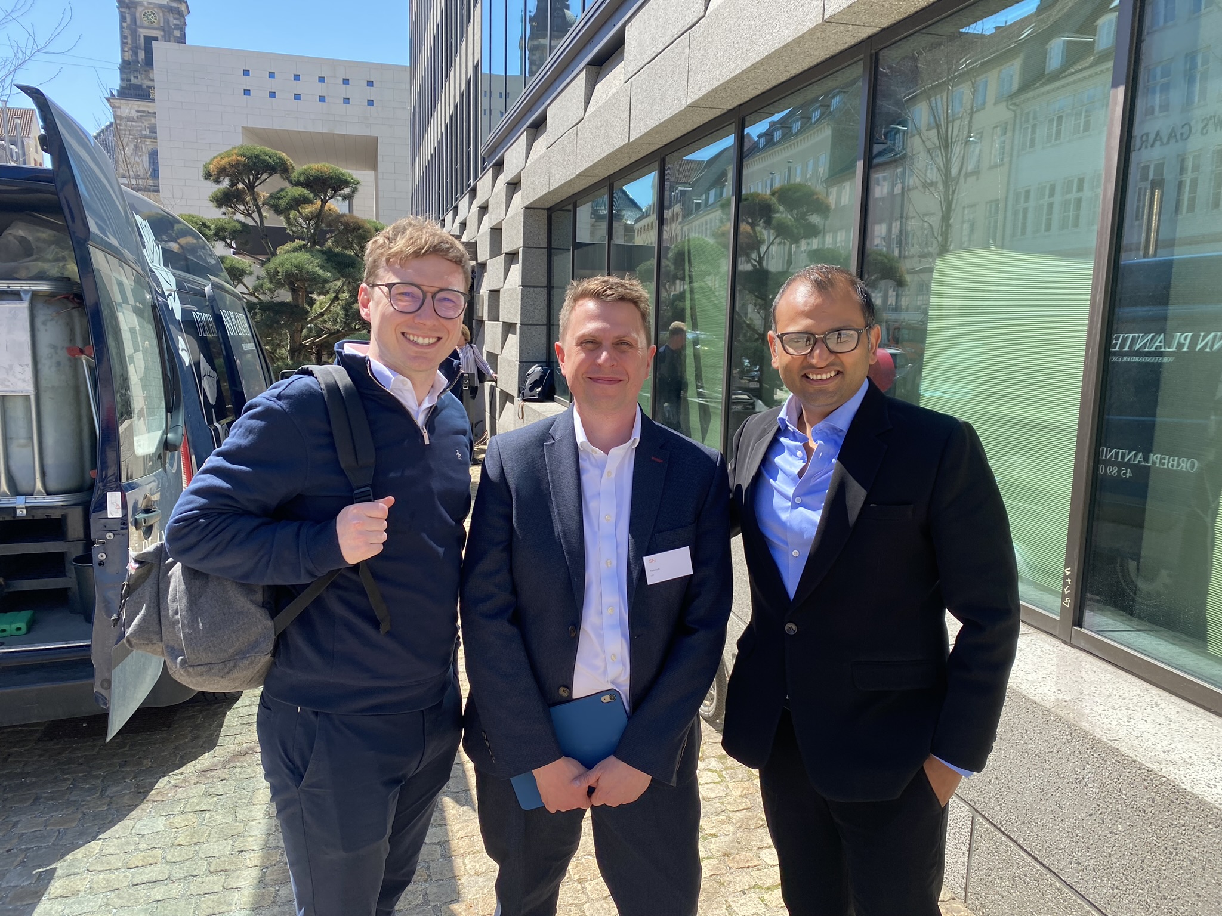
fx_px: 918
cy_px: 458
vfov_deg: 53.1
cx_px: 611
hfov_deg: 67.3
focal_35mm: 26
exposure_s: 1/822
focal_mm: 4.25
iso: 32
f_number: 1.8
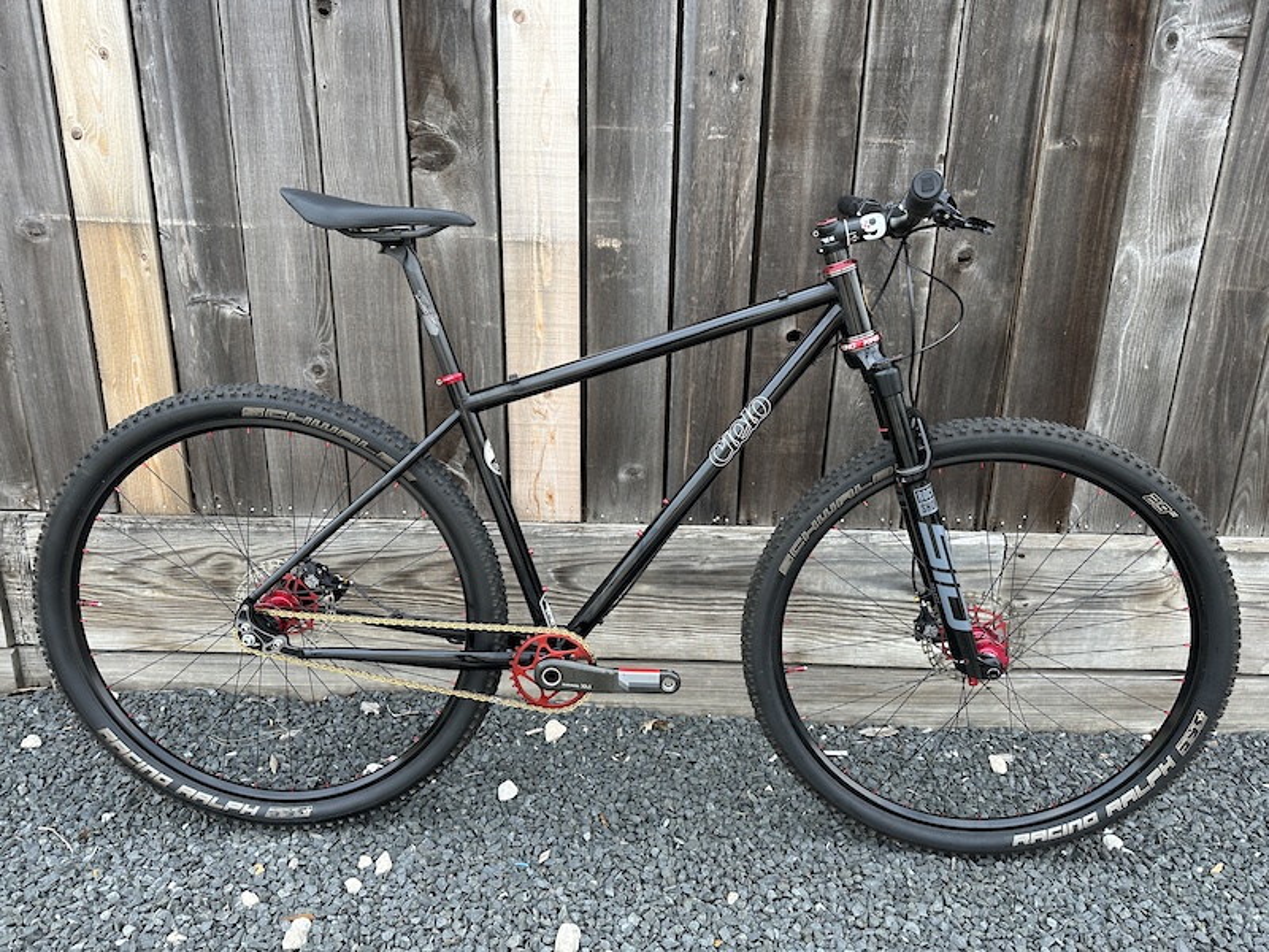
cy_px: 476
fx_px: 880
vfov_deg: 56.8
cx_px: 634
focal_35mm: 24
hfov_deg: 71.6
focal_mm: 6.86
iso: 80
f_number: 1.78
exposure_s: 1/415
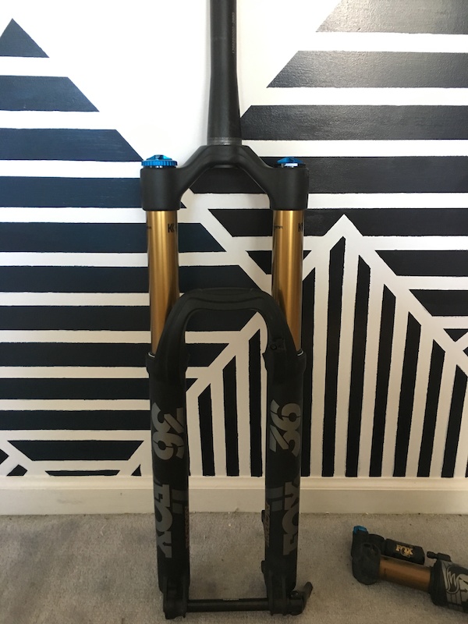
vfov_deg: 61.7
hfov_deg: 48.2
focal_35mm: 29
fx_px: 523
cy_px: 312
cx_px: 234
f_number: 2.2
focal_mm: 4.15
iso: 250
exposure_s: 1/30
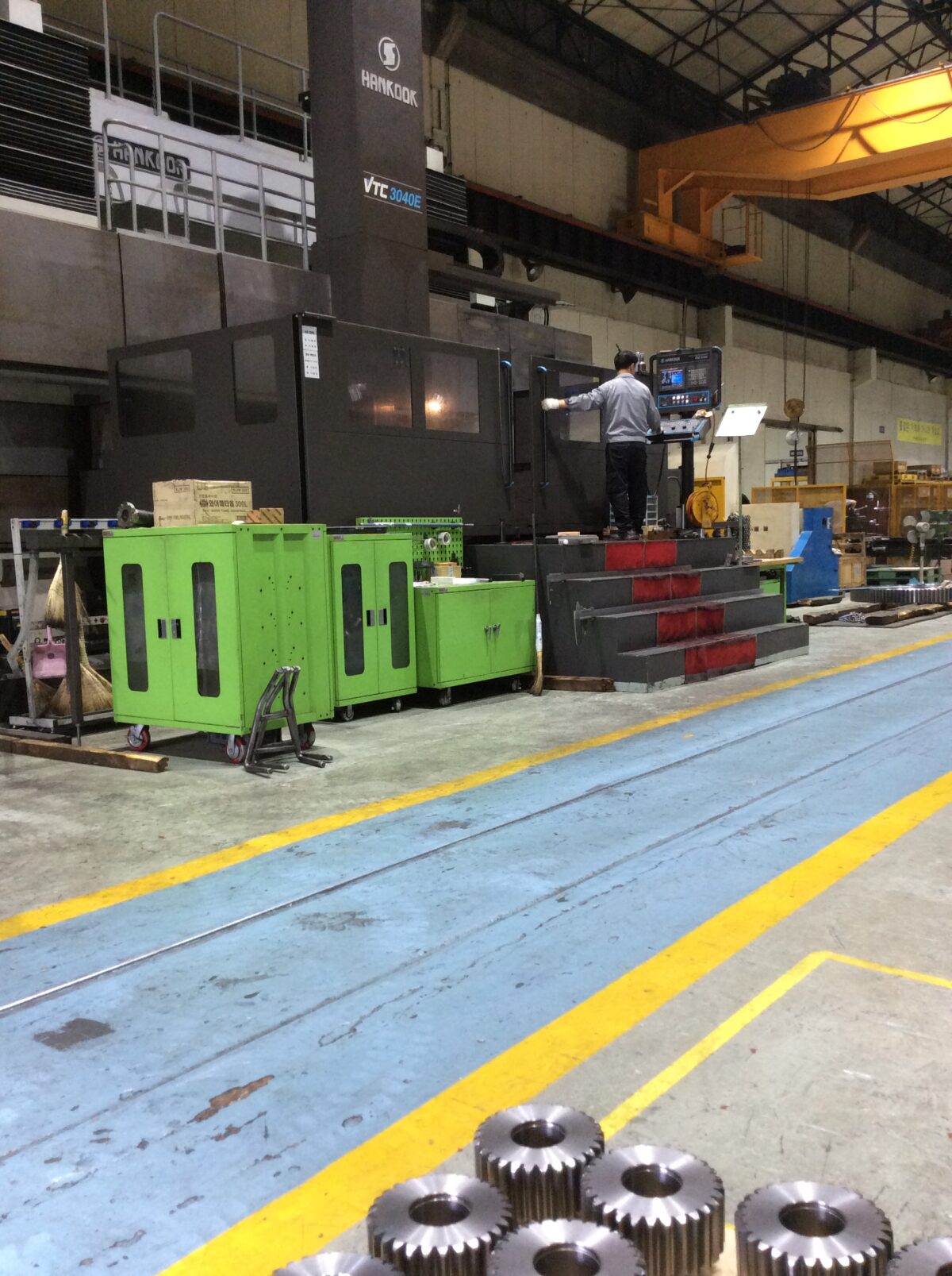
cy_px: 638
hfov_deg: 42.8
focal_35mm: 33
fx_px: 1213
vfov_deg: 55.4
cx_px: 476
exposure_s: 1/24
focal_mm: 3.3
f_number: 2.4
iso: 125
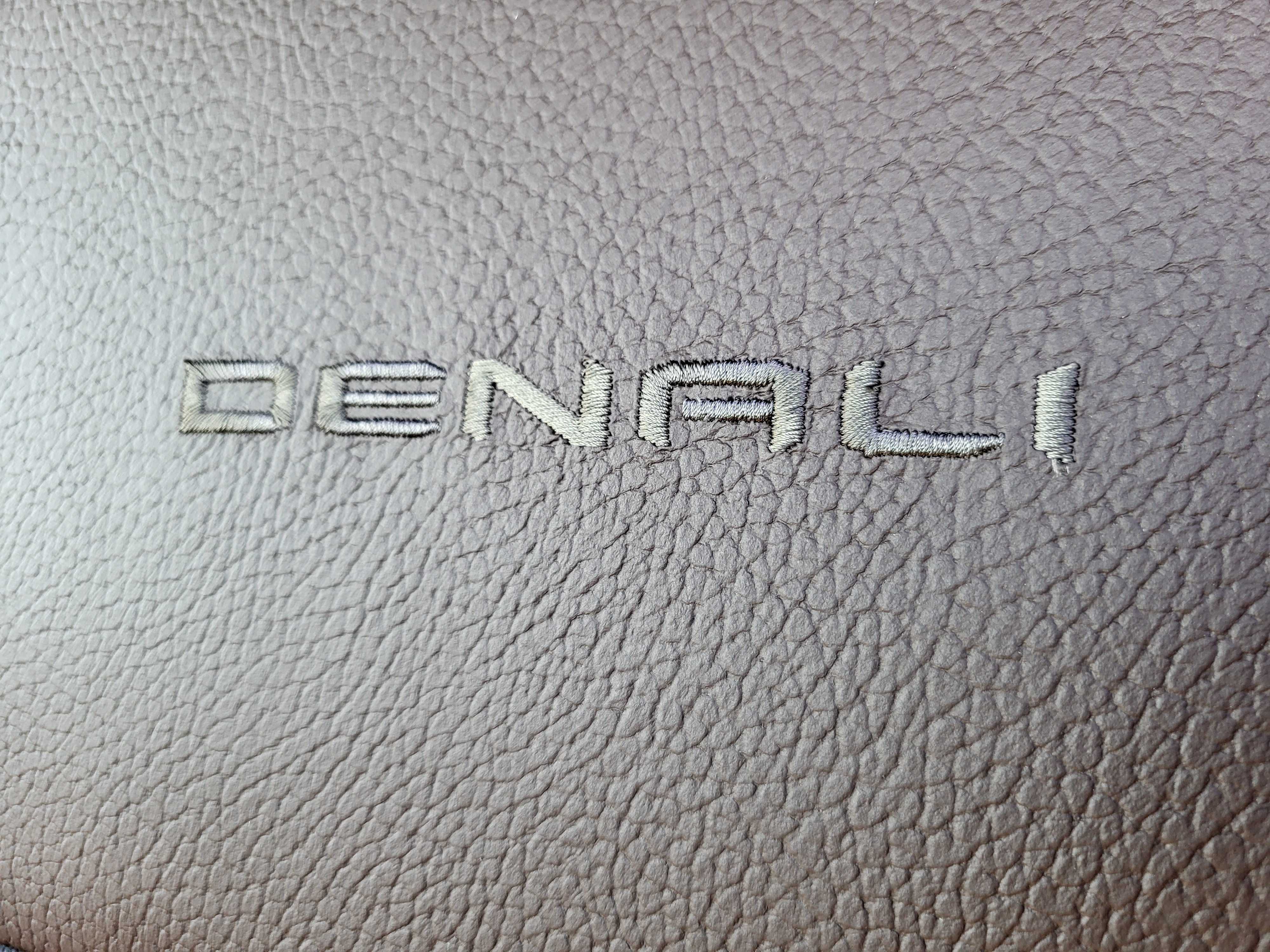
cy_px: 476
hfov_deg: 67.3
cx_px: 635
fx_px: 954
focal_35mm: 26
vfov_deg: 53.1
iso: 125
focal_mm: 5.4
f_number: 1.8
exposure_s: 1/100
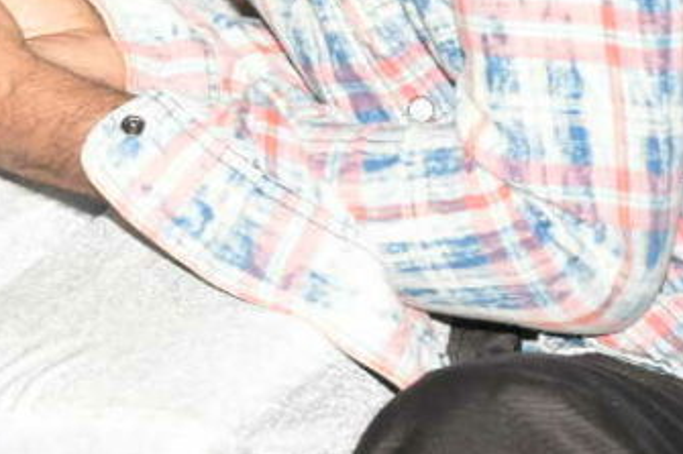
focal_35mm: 505
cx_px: -677
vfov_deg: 2.7
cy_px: -187
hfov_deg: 4.0
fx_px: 9576
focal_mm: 110
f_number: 13
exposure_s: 1/125
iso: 1600
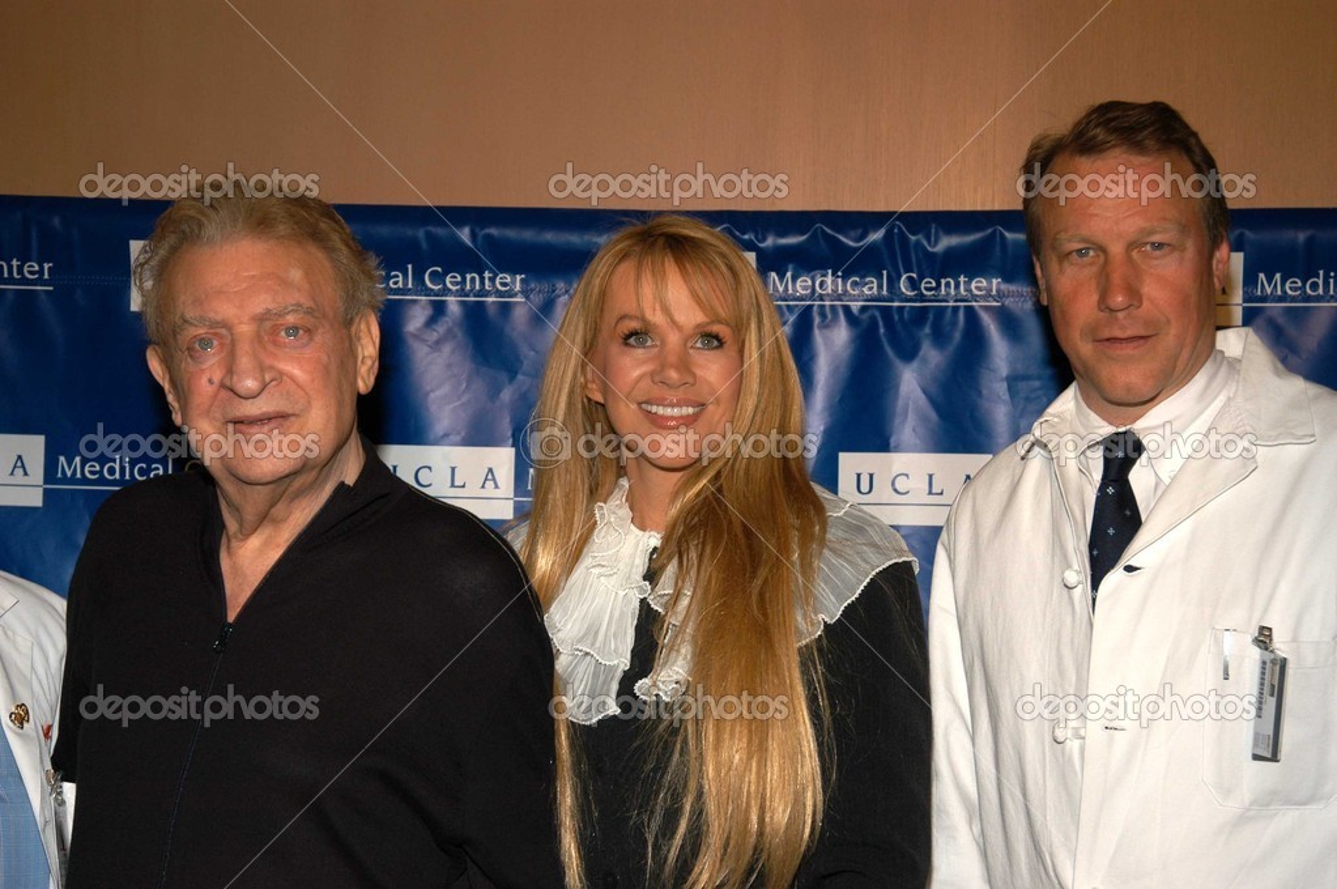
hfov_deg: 28.1
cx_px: 668
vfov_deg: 18.9
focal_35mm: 72
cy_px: 444
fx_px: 2671
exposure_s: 1/180
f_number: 5.6
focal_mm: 48
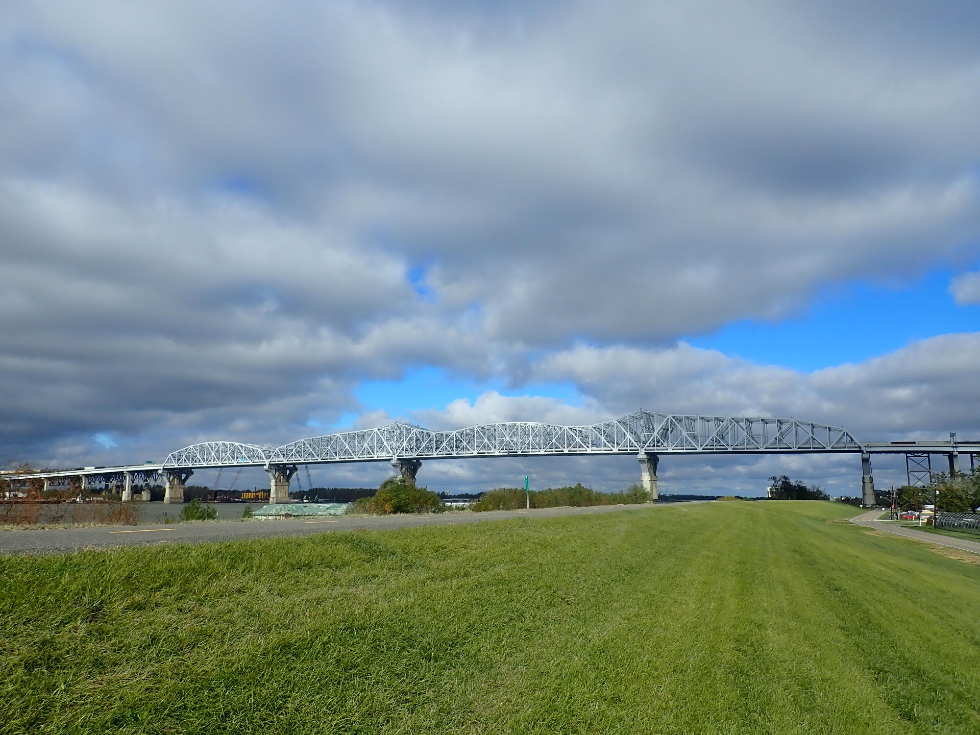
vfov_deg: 54.9
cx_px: 490
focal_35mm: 25
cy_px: 368
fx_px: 708
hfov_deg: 69.4
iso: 100
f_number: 8
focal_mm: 4.5
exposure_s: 1/320
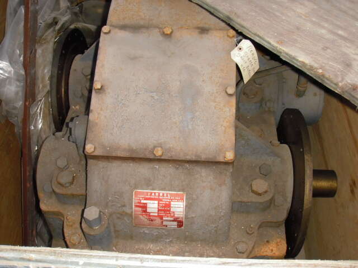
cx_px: 179
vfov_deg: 37.7
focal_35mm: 38
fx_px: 393
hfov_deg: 49.0
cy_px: 134
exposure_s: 1/30
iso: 125
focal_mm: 6.7
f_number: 3.5
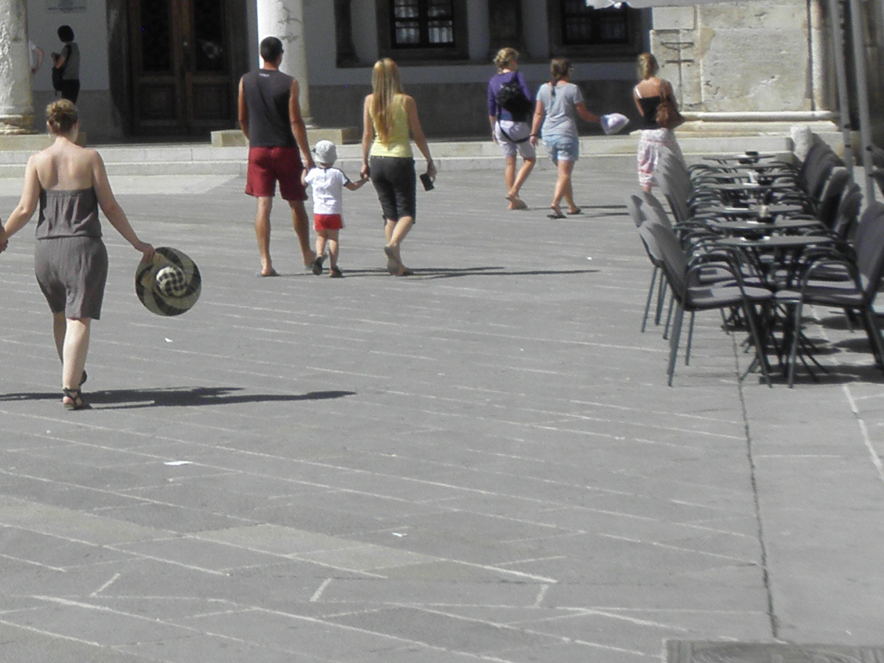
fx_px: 3268
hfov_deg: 14.6
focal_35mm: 128
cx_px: -343
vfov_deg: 11.2
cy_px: -311
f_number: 5.6
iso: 64
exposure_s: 1/400
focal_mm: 7.31
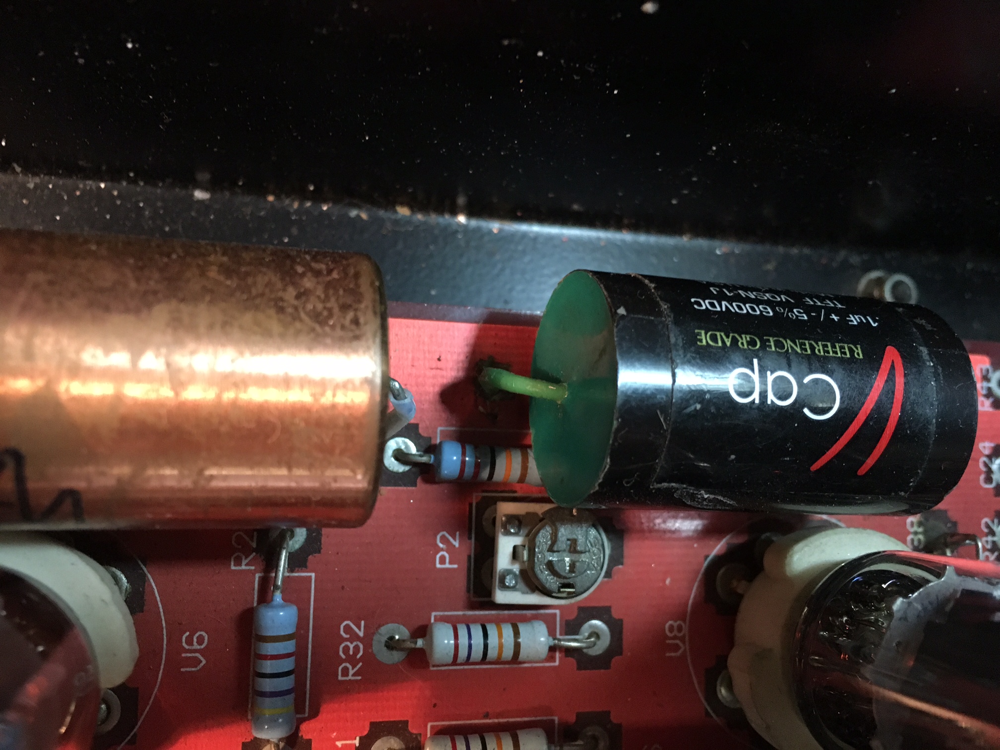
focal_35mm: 29
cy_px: 375
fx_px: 838
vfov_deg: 48.2
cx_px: 500
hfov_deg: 61.7
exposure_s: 1/17
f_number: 2.2
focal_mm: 4.15
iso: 200
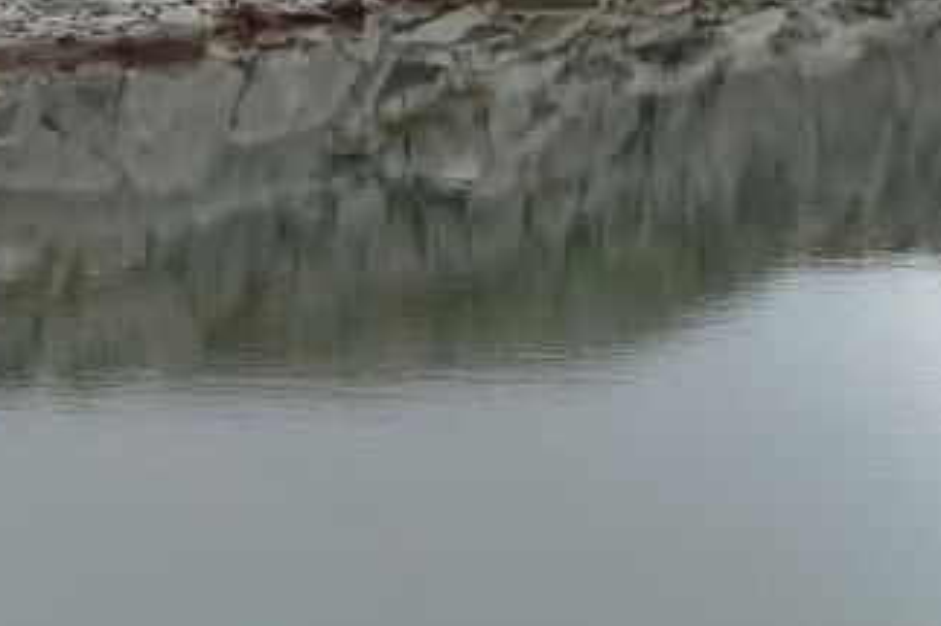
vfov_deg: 3.8
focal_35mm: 362
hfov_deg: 5.7
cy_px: 102
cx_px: 160
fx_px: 9457
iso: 125
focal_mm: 19.31
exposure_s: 1/160
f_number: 5.6
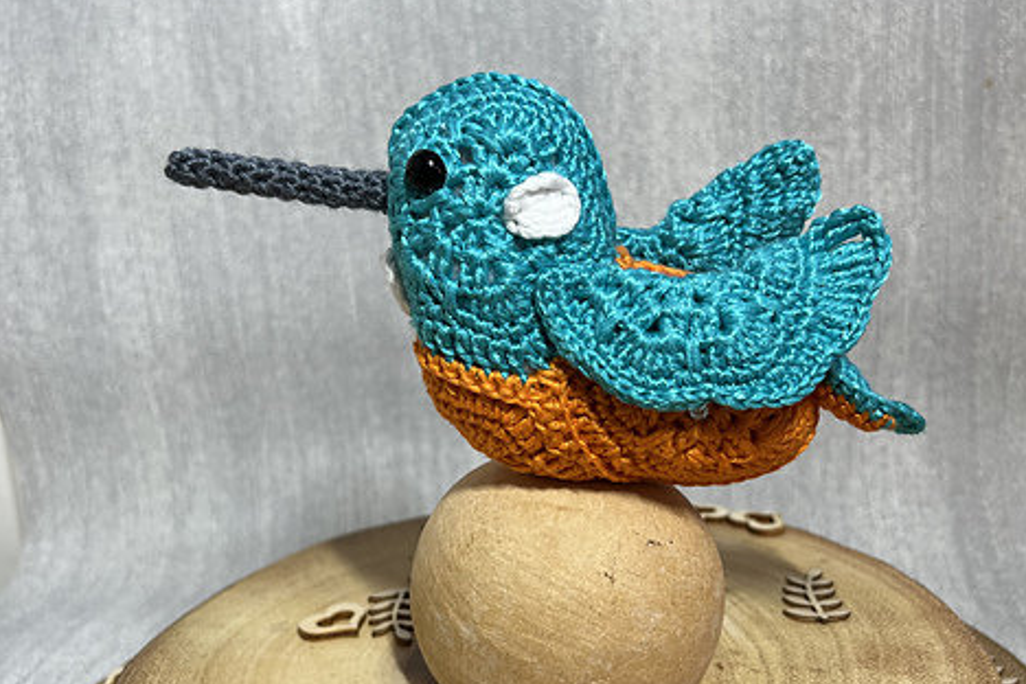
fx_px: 1054
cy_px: 392
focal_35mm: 37
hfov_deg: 51.9
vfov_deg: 35.9
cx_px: 524
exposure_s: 1/100
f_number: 1.5
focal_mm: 5.7
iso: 50
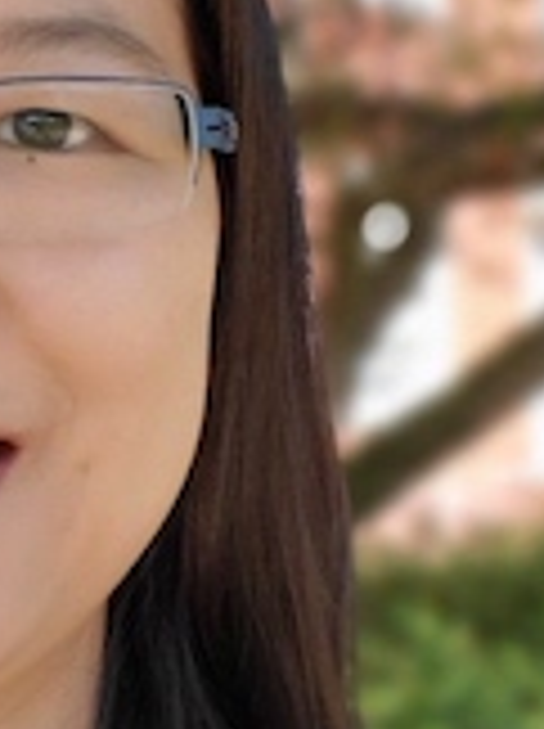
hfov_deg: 15.6
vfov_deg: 21.2
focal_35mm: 92
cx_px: -54
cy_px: 207
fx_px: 1933
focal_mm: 3.25
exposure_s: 1/479
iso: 50
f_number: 2.2
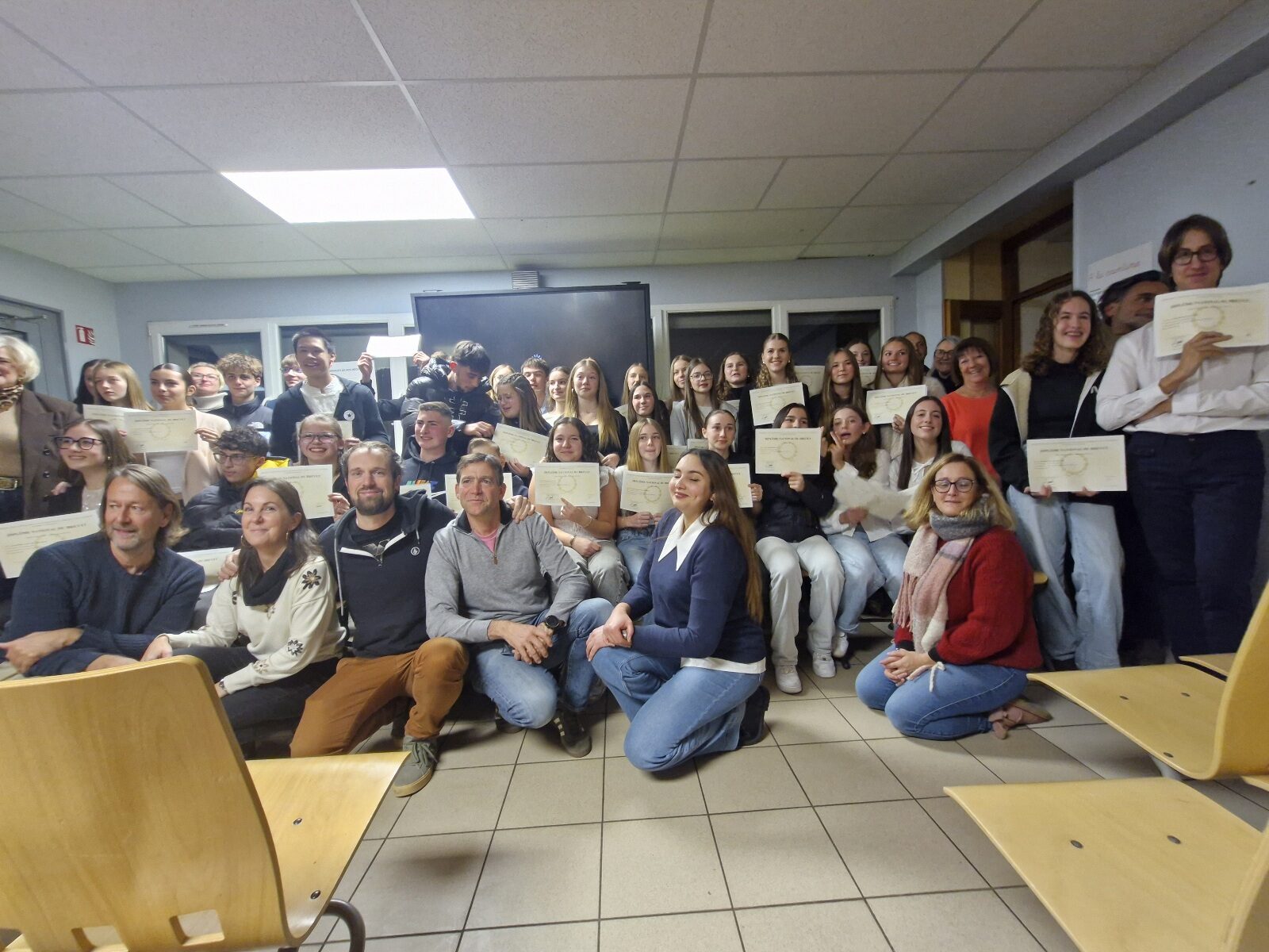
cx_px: 634
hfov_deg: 106.2
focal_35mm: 13
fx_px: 477
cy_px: 476
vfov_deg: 89.9
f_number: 2.2
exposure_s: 1/33
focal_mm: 1.74
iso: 400
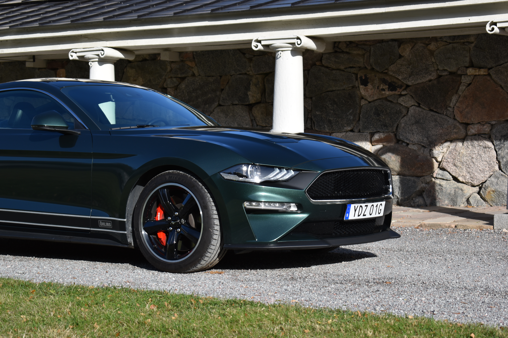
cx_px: 254
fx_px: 1164
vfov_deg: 16.6
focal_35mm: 82
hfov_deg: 24.6
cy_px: 169
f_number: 5.6
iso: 100
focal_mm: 55
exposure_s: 1/400
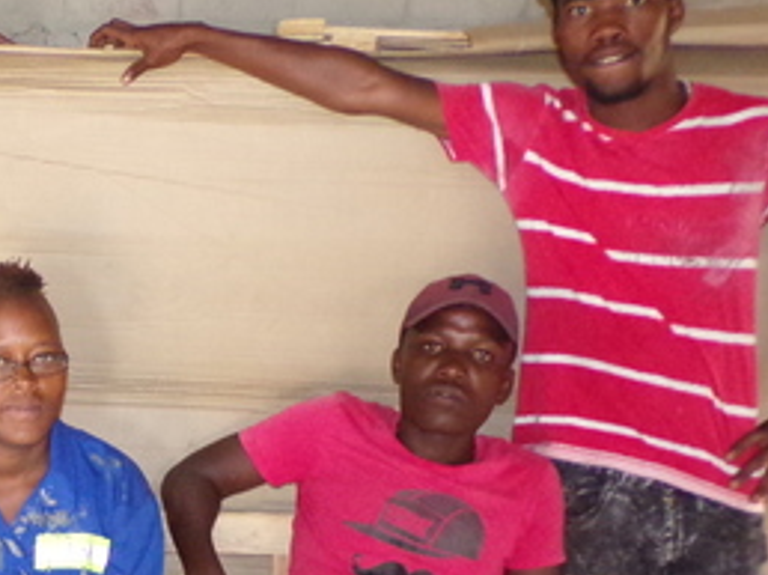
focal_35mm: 63
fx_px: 1396
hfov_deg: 28.8
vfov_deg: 22.7
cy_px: 511
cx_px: 3
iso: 404
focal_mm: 4.3
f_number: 3
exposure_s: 1/34
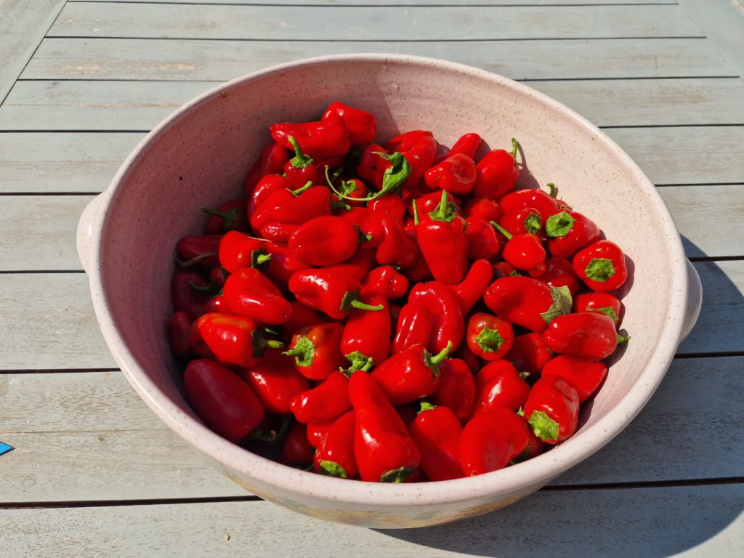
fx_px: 494
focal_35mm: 23
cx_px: 372
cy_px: 279
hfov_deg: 73.9
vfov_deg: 58.9
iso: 50
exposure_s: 1/2256
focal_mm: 6.4
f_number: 1.8
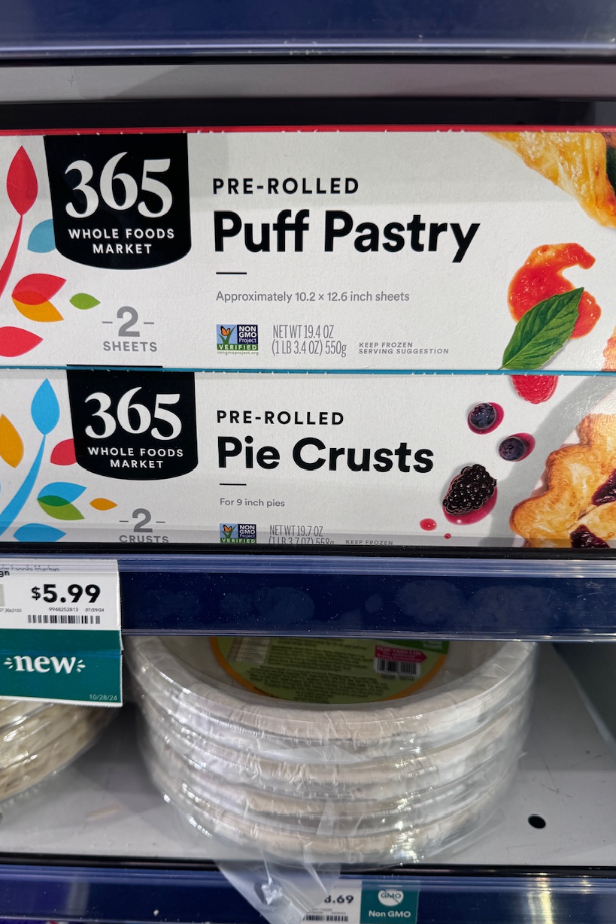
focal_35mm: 26
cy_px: 480
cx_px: 277
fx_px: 667
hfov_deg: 49.5
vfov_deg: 69.4
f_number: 1.78
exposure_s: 1/120
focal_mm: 6.76
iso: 80
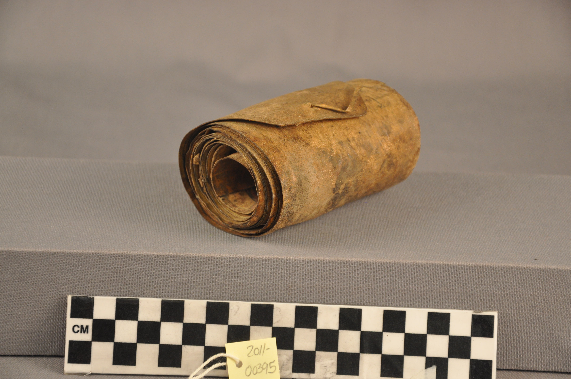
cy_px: 190
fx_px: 1663
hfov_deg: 19.5
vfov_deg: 13.0
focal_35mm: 105
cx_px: 286
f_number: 5.3
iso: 640
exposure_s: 1/60
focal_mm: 70
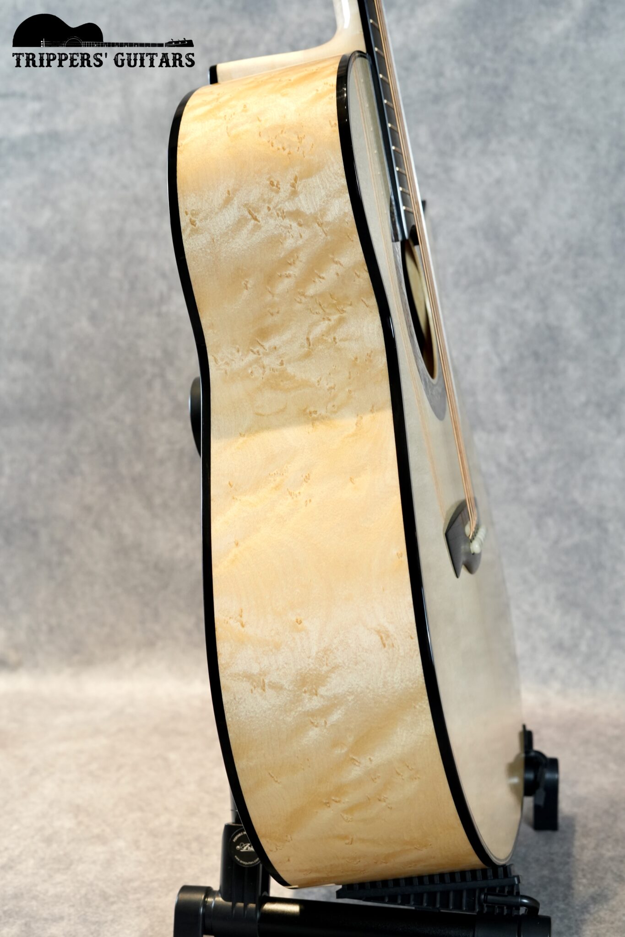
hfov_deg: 27.0
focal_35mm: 50
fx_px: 1302
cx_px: 312
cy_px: 468
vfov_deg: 39.6
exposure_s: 1/15
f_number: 6.3
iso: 2500
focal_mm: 50
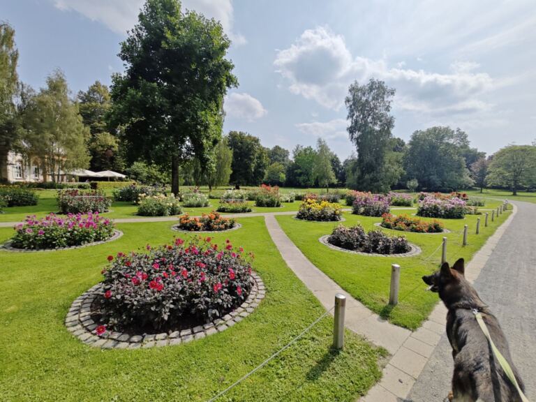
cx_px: 268
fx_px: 232
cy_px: 201
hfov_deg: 98.2
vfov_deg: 81.7
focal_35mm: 15
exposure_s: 1/3501
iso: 50
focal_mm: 1.91
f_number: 2.2
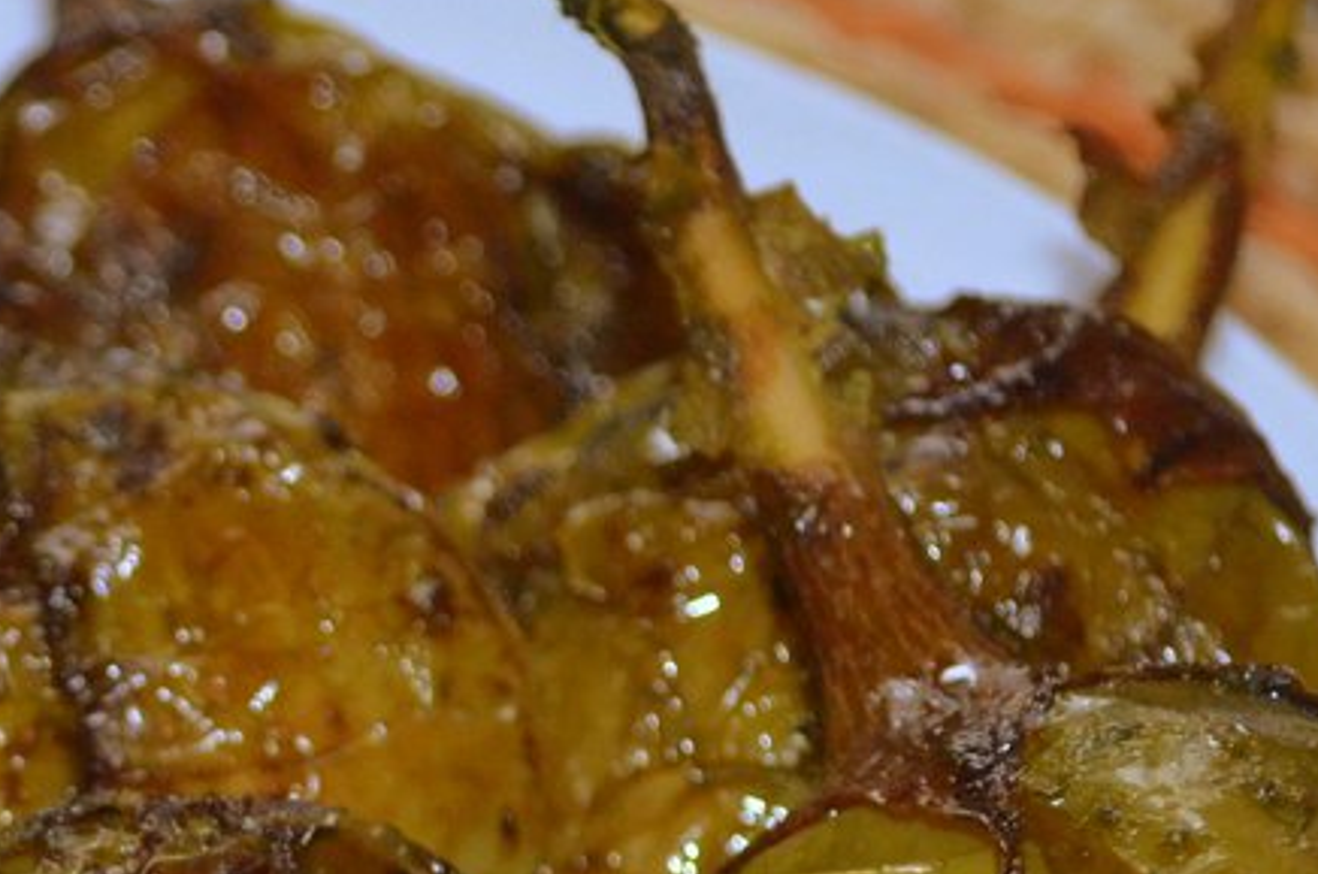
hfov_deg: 9.6
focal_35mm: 209
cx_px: -532
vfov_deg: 6.5
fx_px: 7638
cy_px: 1201
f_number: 5
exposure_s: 1/60
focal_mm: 38
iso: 1400
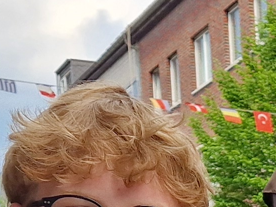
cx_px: 610
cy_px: 556
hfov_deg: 10.5
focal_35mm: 167
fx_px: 1331
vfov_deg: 8.0
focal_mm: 5.4
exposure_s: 1/431
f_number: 1.8
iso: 50
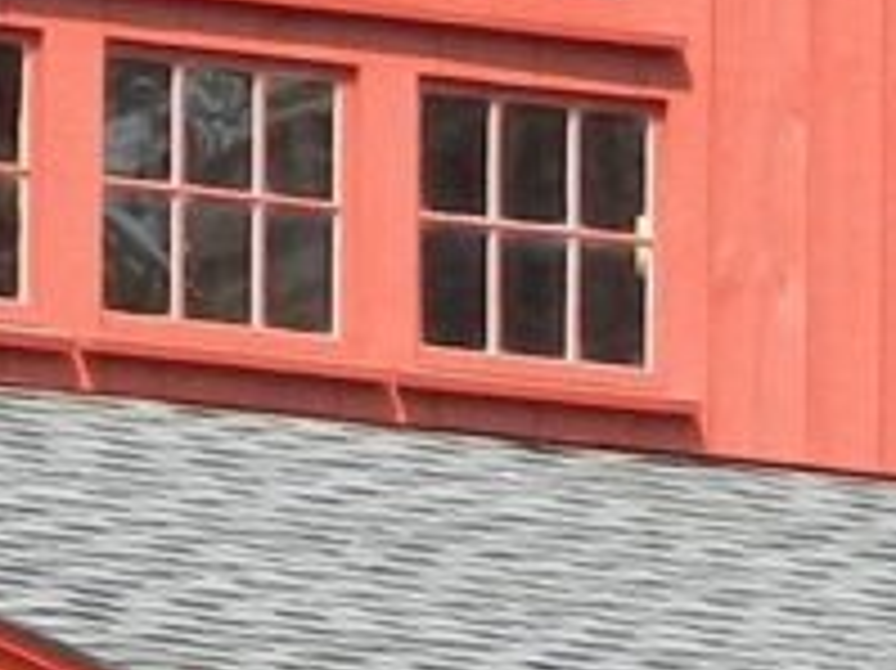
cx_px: 284
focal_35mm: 411
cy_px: 1014
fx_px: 10632
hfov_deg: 4.8
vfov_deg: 3.6
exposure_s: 1/400
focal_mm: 16.3
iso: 160
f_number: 4.9
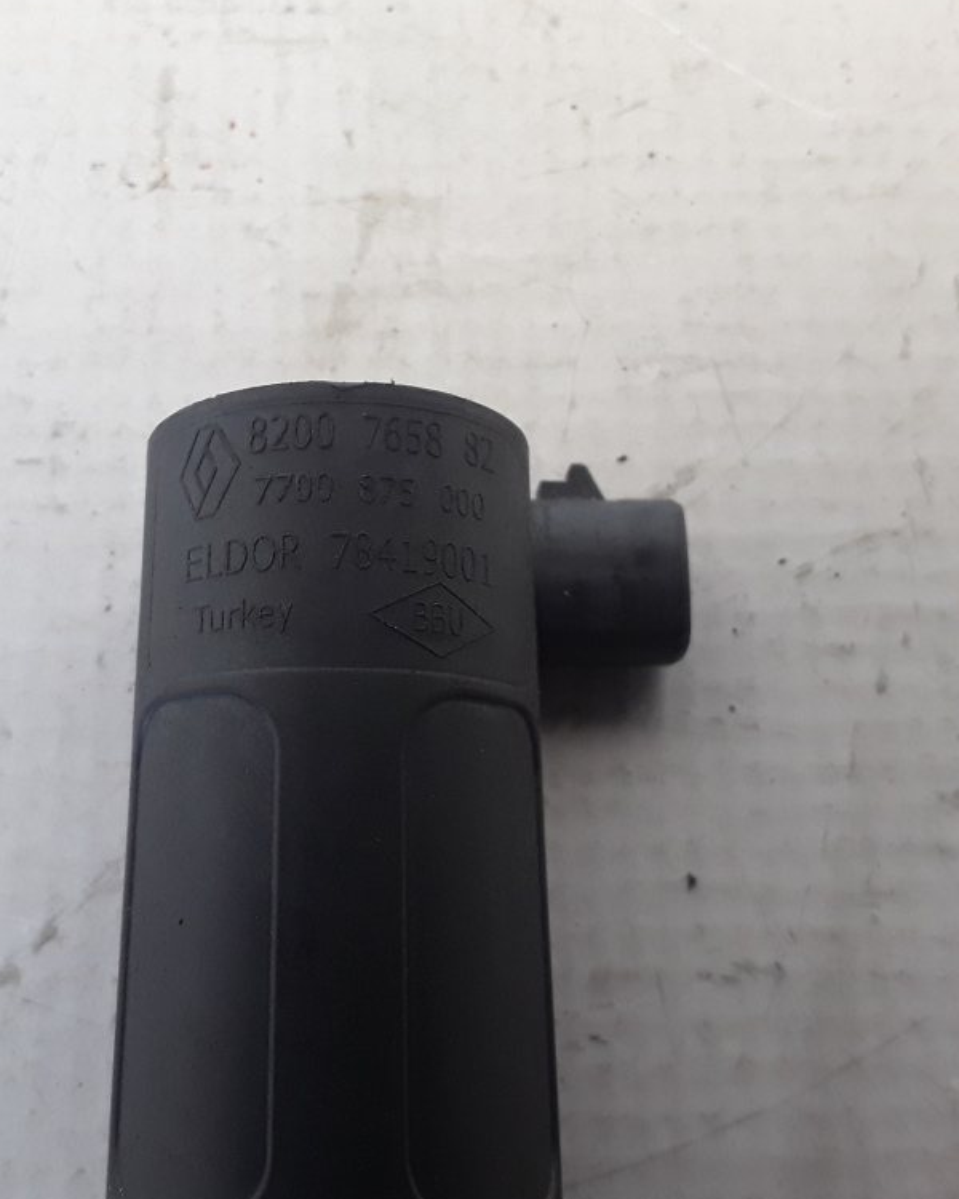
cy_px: 596
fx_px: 1277
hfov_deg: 40.9
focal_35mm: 36
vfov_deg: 50.3
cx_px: 358
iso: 80
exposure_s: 1/33
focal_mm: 2.91
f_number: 1.9
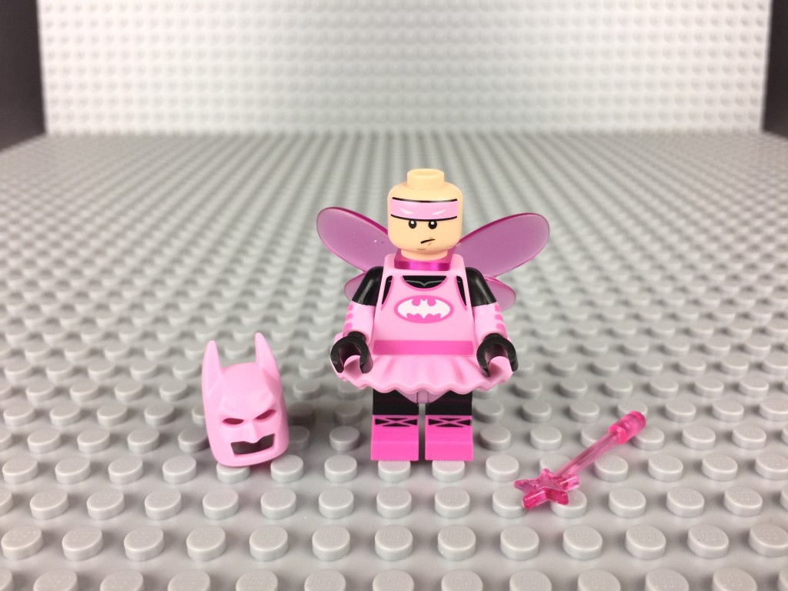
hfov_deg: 61.7
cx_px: 394
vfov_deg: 48.2
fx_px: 660
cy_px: 296
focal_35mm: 29
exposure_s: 1/40
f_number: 2.2
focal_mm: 4.15
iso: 32
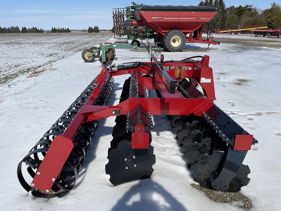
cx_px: 140
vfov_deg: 53.1
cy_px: 106
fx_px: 211
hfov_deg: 67.3
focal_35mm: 26
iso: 32
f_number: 1.6
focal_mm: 4.2
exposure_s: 1/6494
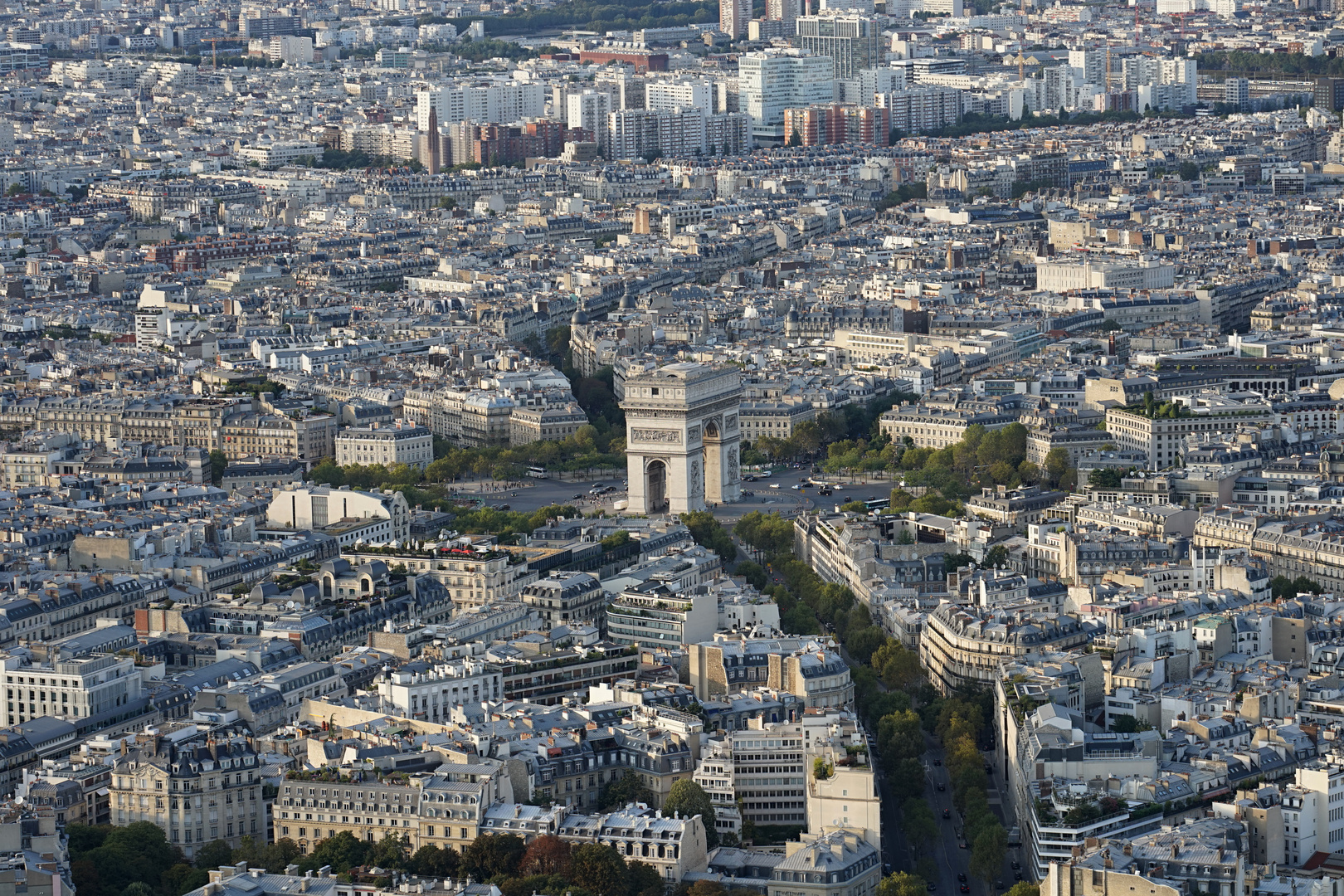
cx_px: 672
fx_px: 5040
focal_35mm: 135
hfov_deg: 15.2
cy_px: 448
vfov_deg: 10.2
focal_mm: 135
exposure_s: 1/160
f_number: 8
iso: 250
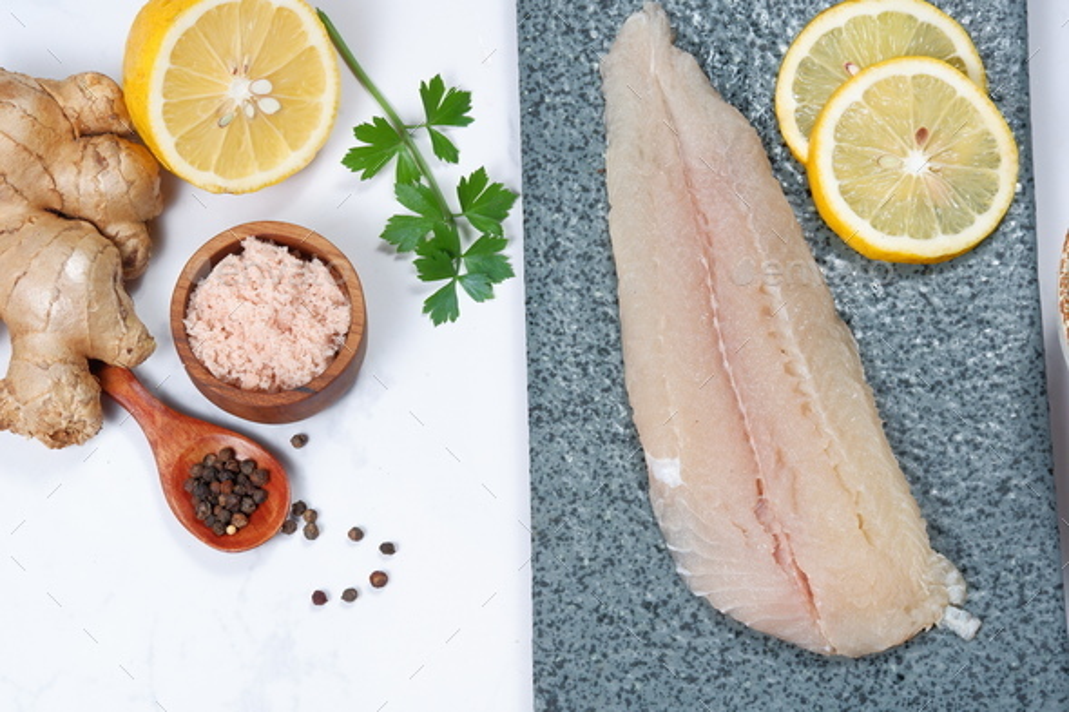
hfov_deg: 19.1
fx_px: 3176
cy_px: 356
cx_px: 534
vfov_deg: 12.8
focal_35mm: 107
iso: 200
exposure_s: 1/60
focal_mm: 71.1
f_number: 8
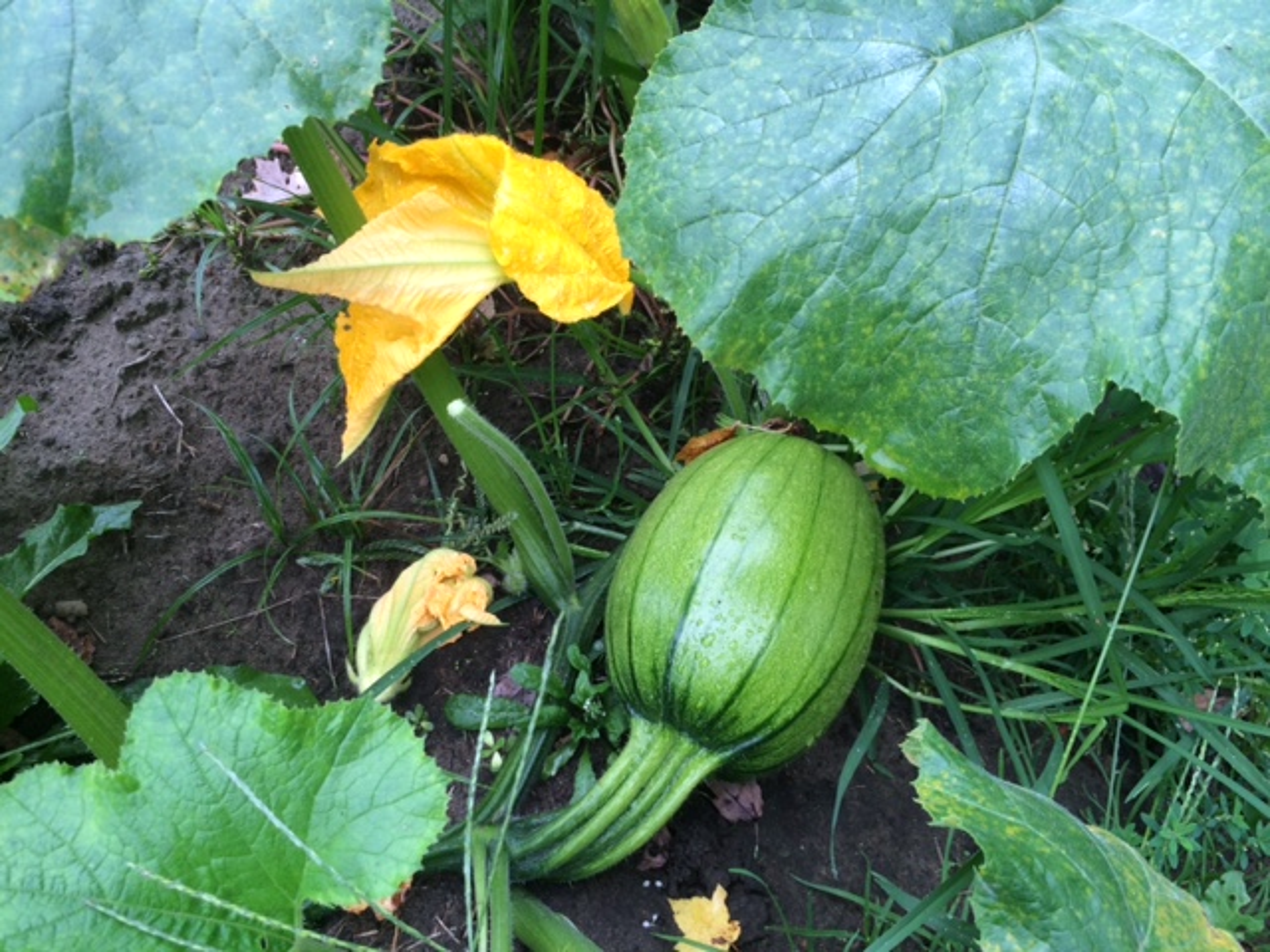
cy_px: 476
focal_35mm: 29
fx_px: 1064
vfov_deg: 48.2
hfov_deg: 61.7
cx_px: 635
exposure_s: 1/120
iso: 50
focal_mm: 4.15
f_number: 2.2
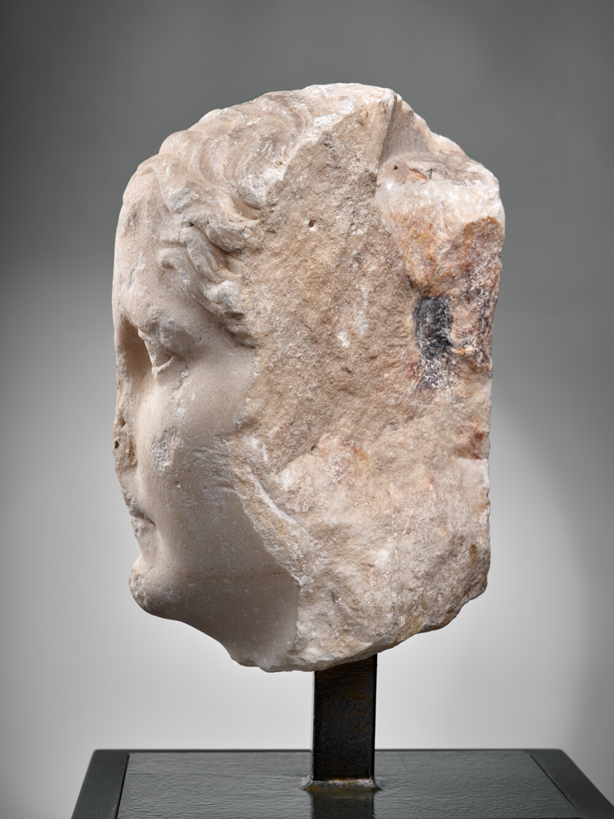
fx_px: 1490
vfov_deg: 30.7
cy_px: 410
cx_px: 307
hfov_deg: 23.3
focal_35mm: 63
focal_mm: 80
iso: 100
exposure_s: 1/125
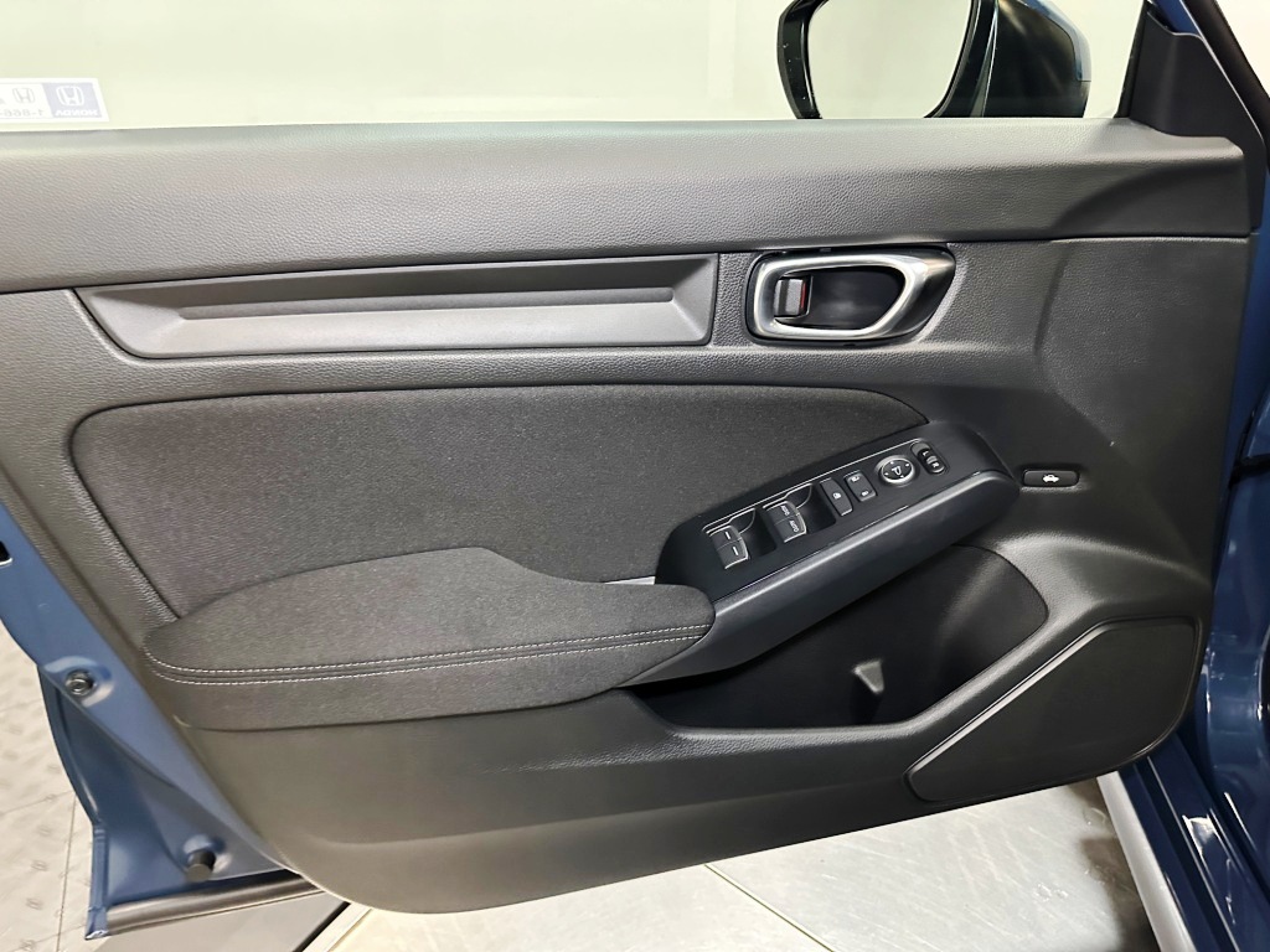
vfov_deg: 56.8
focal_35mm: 24
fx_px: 881
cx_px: 635
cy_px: 476
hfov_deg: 71.6
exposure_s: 1/40
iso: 800
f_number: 1.78
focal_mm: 6.86
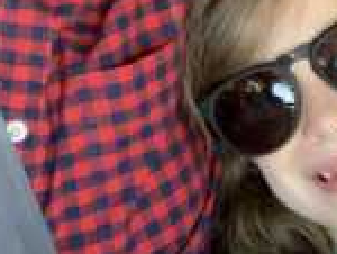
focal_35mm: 96
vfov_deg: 14.8
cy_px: -79
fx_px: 936
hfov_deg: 20.4
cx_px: 153
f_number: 2.2
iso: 125
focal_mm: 2.87
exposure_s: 1/60
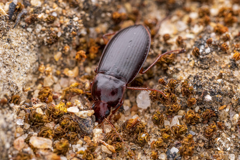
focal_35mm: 105
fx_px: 700
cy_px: 80
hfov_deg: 19.5
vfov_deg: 13.0
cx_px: 120
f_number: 16
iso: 200
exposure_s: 1/200
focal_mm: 105
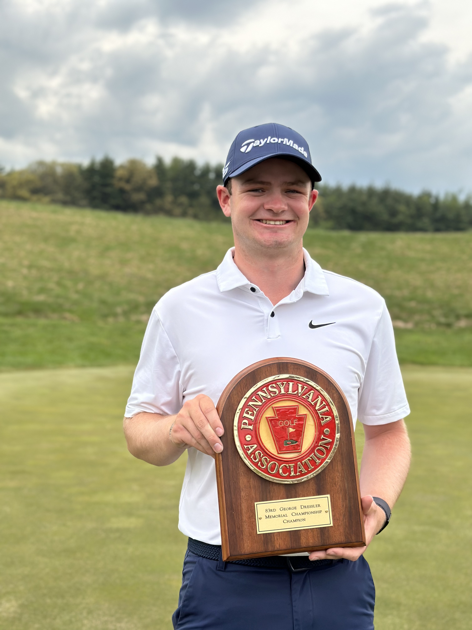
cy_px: 315
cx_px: 236
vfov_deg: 39.7
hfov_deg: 30.3
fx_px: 873
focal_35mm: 48
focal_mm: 6.86
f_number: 1.78
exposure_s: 1/672
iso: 80
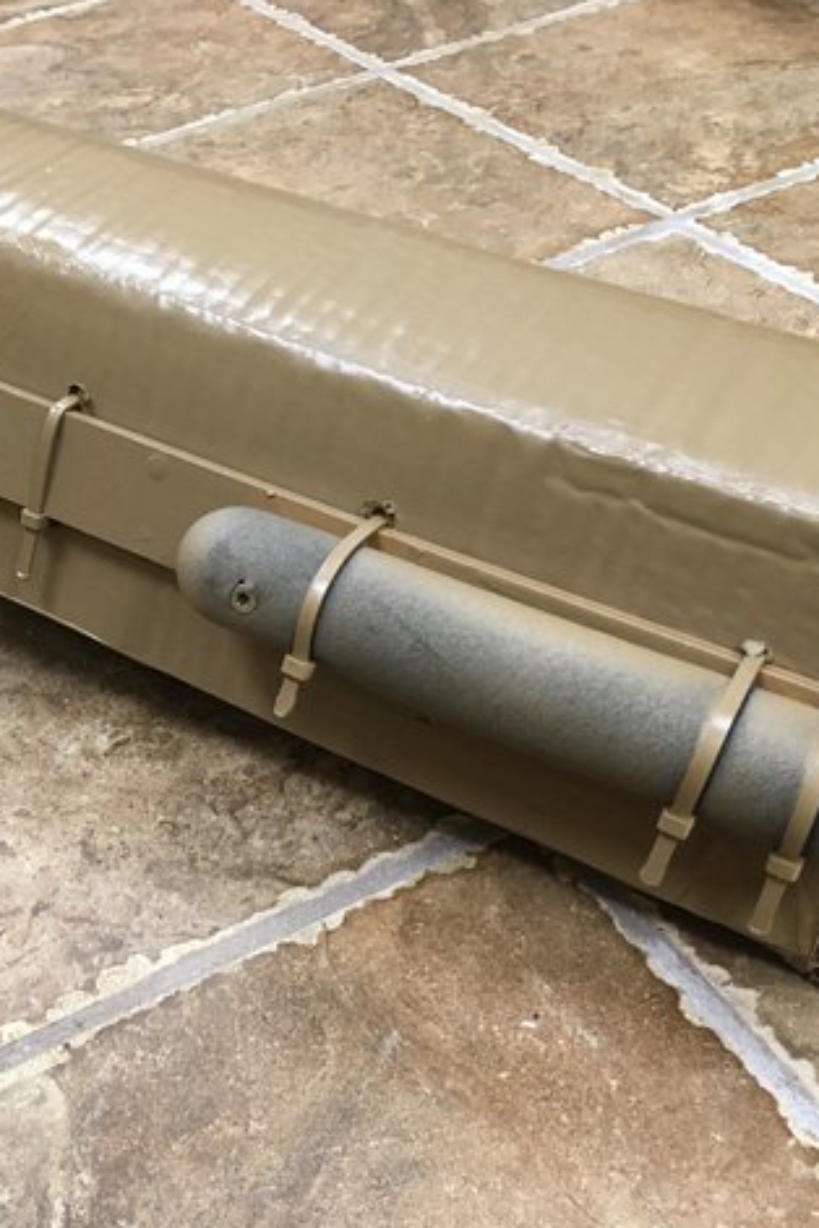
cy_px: 610
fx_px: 1399
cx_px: 232
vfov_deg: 47.4
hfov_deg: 32.2
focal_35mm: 41
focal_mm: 4.15
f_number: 2.2
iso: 100
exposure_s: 1/30
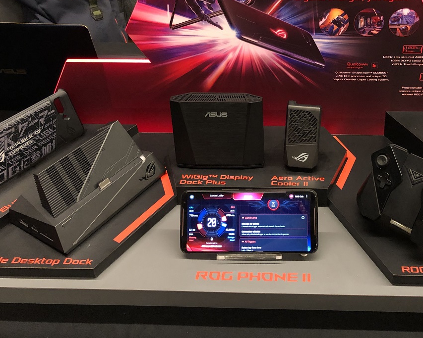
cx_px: 294
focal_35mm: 41
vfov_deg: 36.1
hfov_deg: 43.9
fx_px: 513
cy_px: 112
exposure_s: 1/8
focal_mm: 3.99
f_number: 1.8
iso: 100
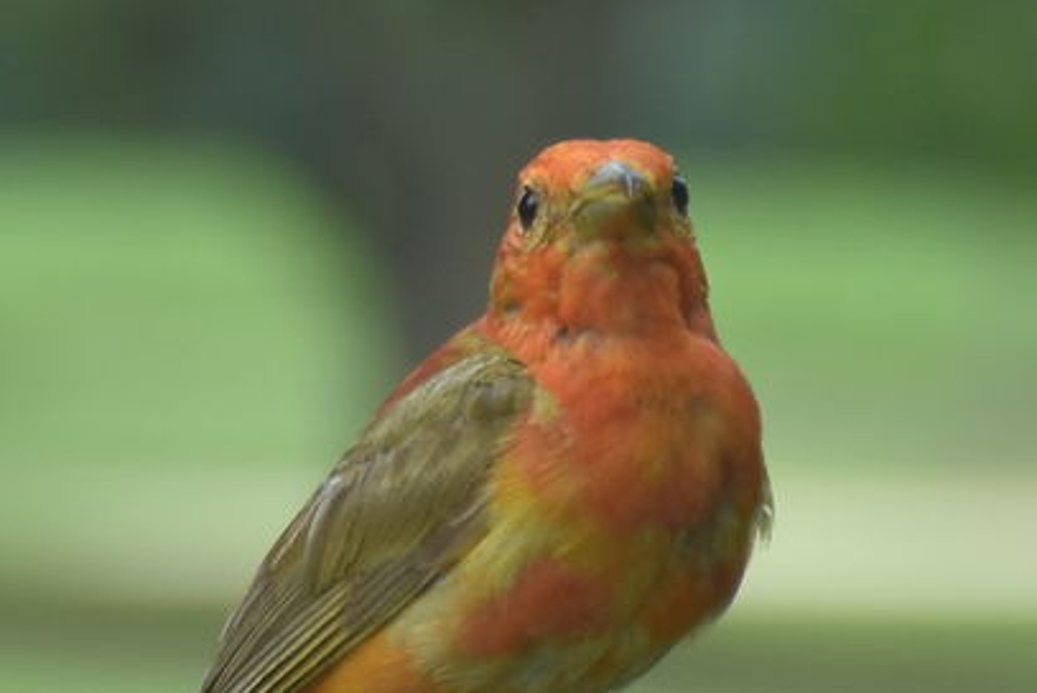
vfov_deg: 5.2
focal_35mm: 264
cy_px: 536
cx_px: 527
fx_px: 7610
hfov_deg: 7.8
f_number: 5.6
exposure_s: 1/200
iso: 200
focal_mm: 112
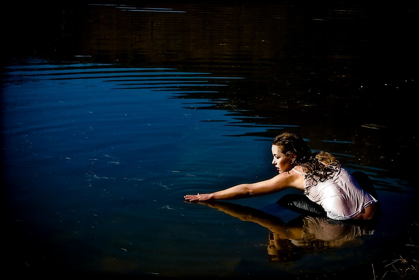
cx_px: 210
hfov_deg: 24.2
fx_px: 979
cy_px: 140
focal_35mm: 84
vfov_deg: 16.3
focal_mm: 56
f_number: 18
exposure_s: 1/80
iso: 500
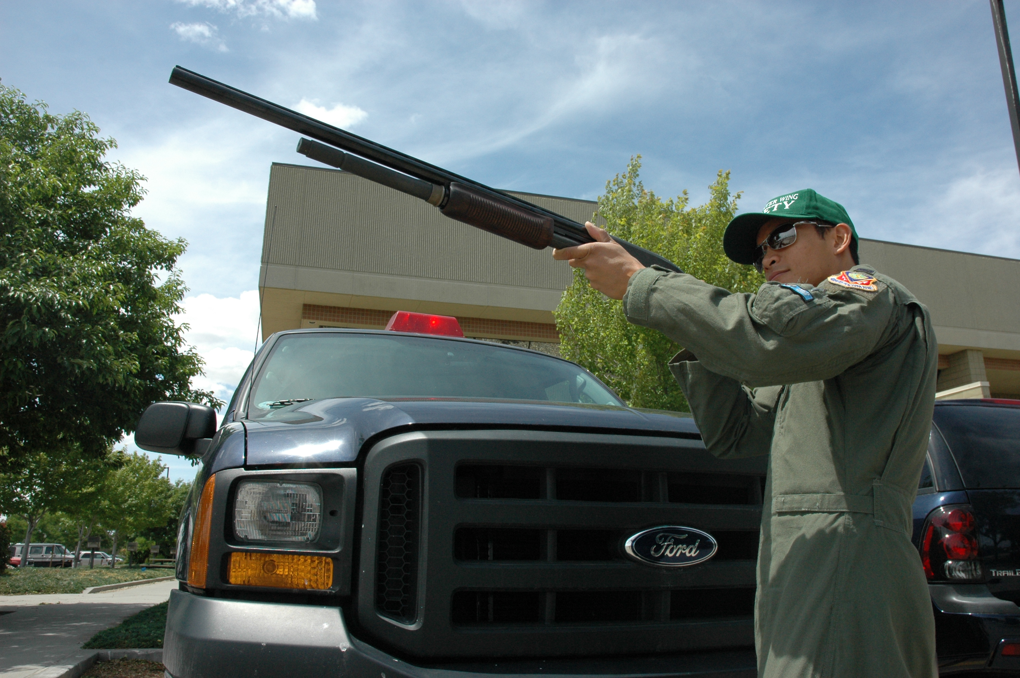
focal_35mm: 27
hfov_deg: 67.4
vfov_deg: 47.8
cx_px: 510
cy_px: 339
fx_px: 764
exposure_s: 1/500
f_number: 11
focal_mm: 18
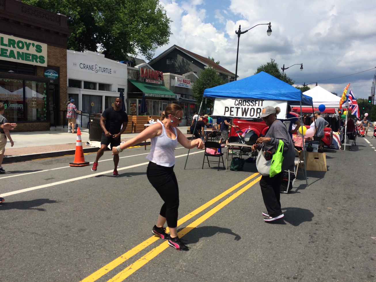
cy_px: 141
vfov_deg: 48.2
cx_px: 188
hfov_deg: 61.7
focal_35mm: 29
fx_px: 315
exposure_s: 1/3731
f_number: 2.2
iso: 32
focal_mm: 4.15
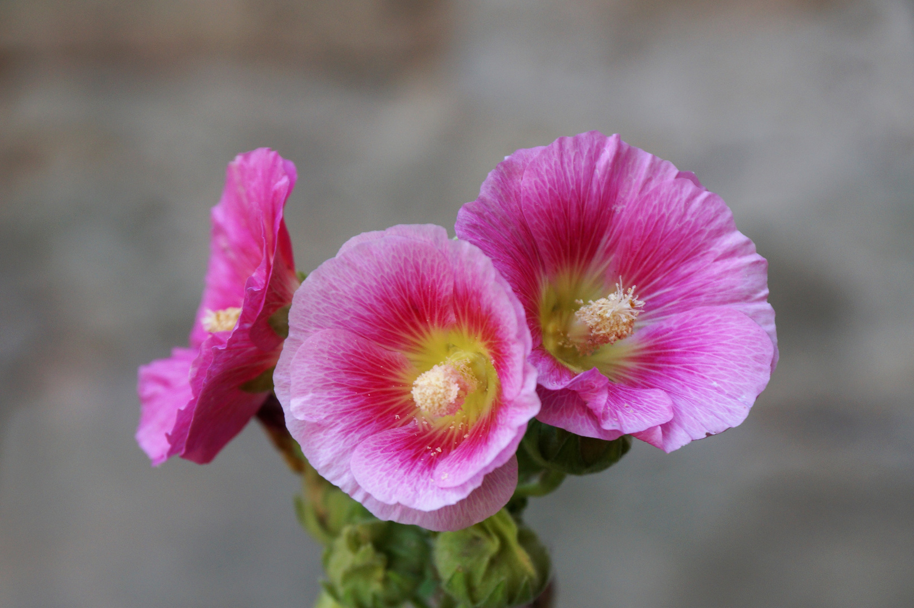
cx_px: 457
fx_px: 3807
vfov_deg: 9.1
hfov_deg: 13.7
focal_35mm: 150
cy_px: 304
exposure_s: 1/160
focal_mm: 100
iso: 250
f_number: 5.6
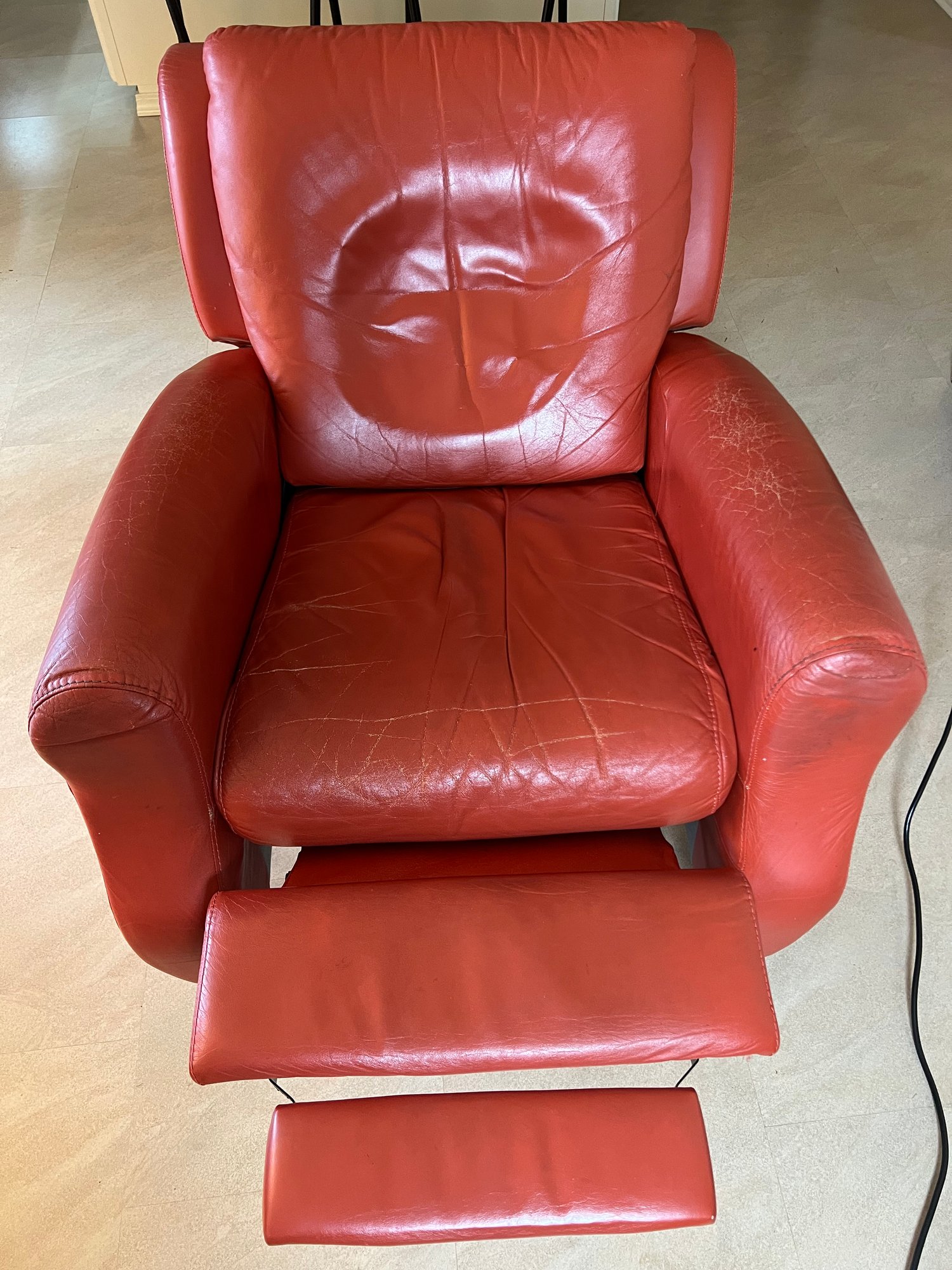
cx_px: 476
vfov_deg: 67.3
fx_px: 953
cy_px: 635
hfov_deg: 53.1
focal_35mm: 26
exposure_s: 1/60
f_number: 1.5
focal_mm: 5.7
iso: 250
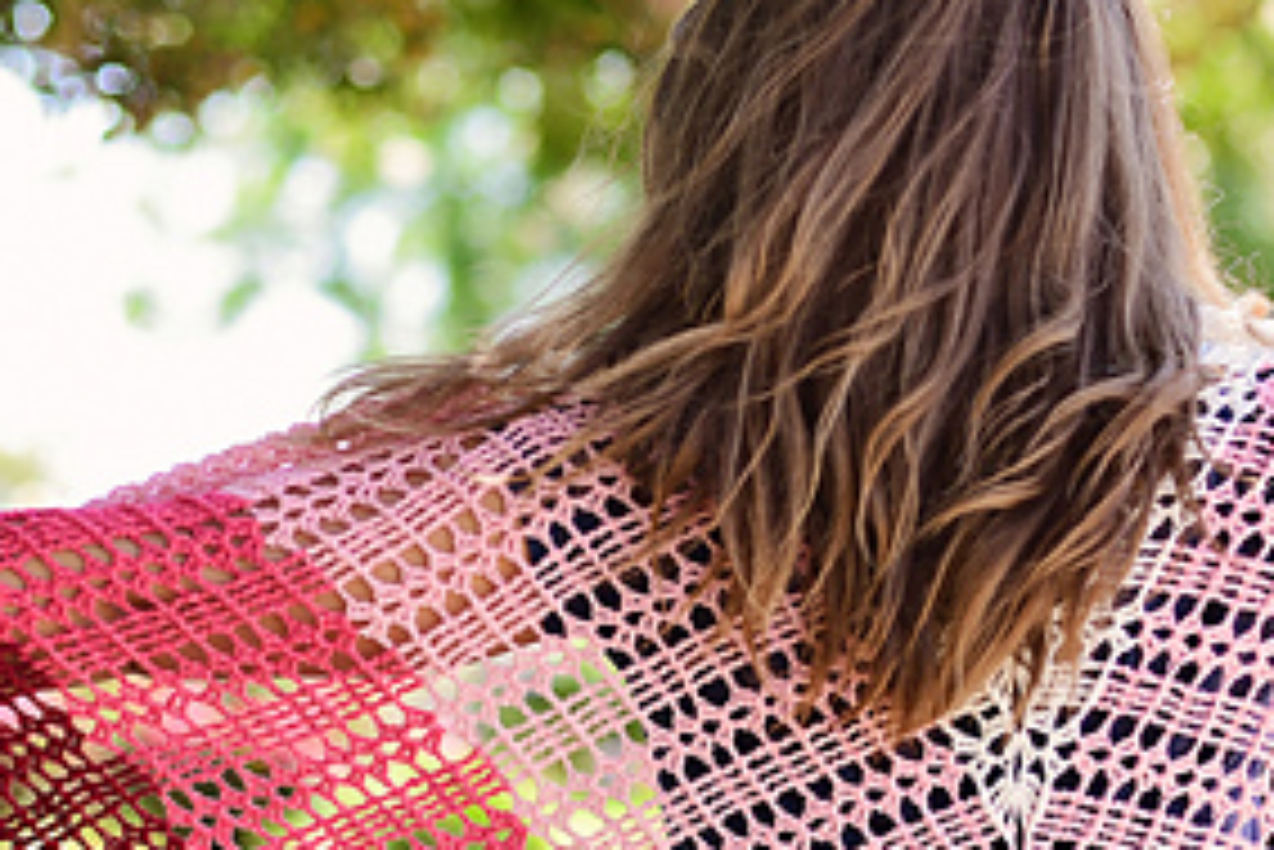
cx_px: 711
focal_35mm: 113
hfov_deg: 18.1
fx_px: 4001
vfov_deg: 12.0
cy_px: 893
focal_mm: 50
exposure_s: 1/1000
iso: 200
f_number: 2.2
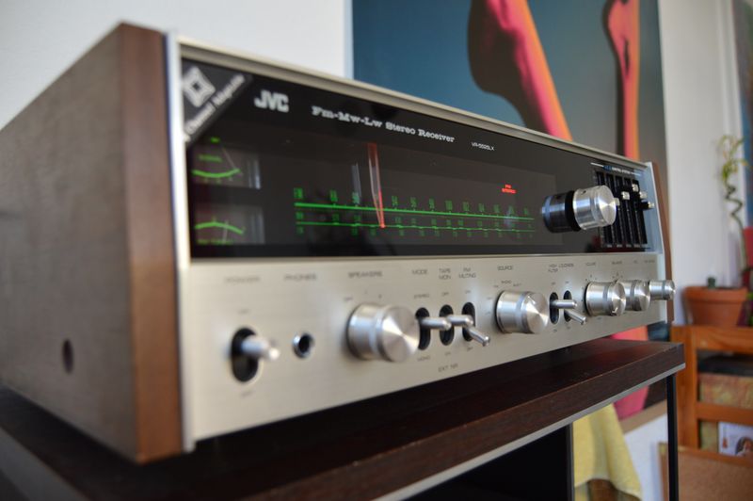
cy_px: 250
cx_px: 376
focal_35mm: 27
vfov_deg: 47.9
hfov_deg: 67.4
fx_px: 564
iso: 560
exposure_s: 1/60
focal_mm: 18
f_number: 3.5
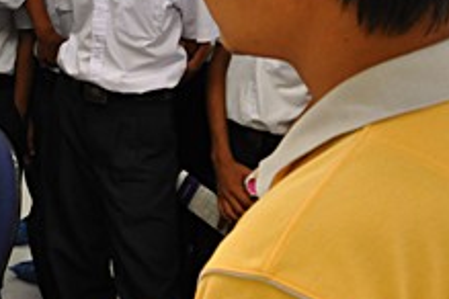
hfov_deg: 24.4
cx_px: -113
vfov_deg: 18.3
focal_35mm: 74
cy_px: 83
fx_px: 923
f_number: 3.5
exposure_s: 1/125
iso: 1000
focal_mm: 18
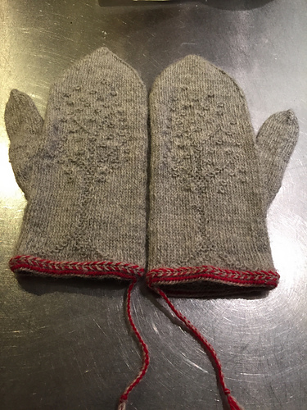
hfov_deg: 48.2
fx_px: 343
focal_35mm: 29
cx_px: 154
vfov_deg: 61.7
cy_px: 205
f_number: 2.2
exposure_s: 1/33
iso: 160
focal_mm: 4.15
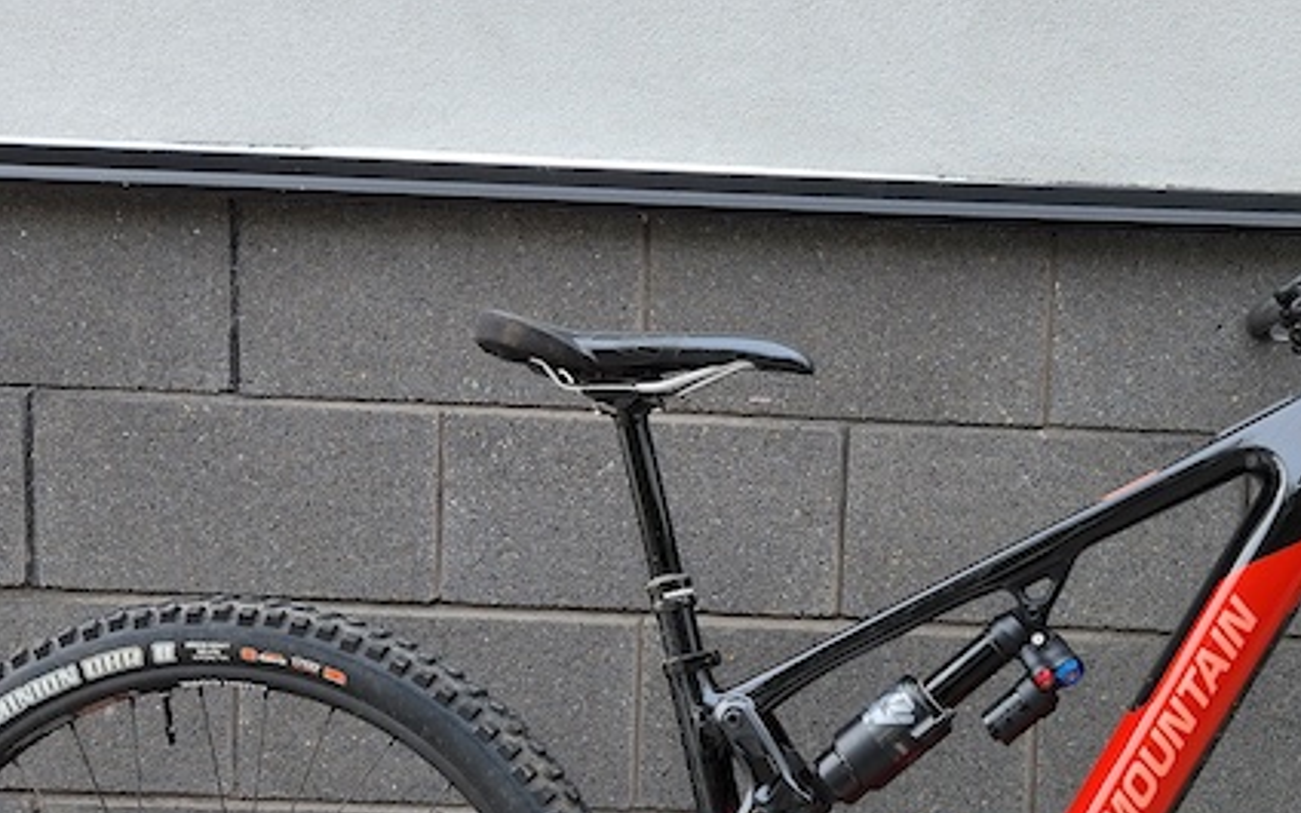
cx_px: 917
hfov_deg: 42.6
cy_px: 555
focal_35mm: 46
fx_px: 1631
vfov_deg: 27.8
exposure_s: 1/221
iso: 20
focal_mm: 5.4
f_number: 1.8
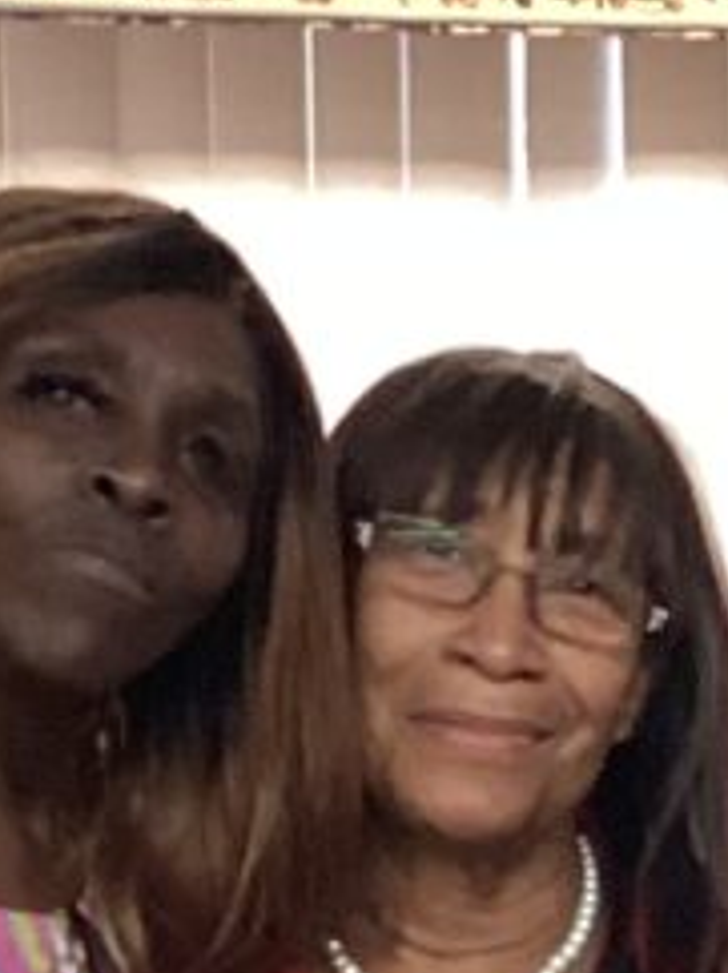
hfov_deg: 7.4
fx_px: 5534
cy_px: 1423
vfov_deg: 9.8
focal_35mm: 197
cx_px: 1070
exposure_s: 1/60
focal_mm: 3.3
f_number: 2.4
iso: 160
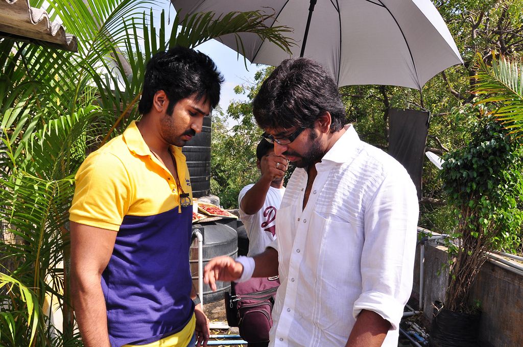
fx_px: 392
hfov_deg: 67.4
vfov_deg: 47.8
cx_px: 262
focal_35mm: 27
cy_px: 174
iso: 200
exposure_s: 1/125
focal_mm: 18
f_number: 13
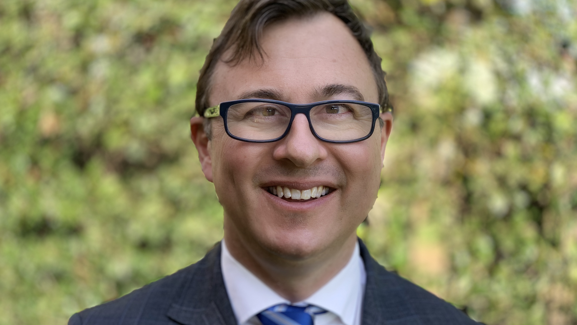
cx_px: 289
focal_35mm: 57
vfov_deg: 21.1
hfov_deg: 36.6
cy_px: 186
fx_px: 872
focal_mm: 6
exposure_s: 1/122
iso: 25
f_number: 2.4
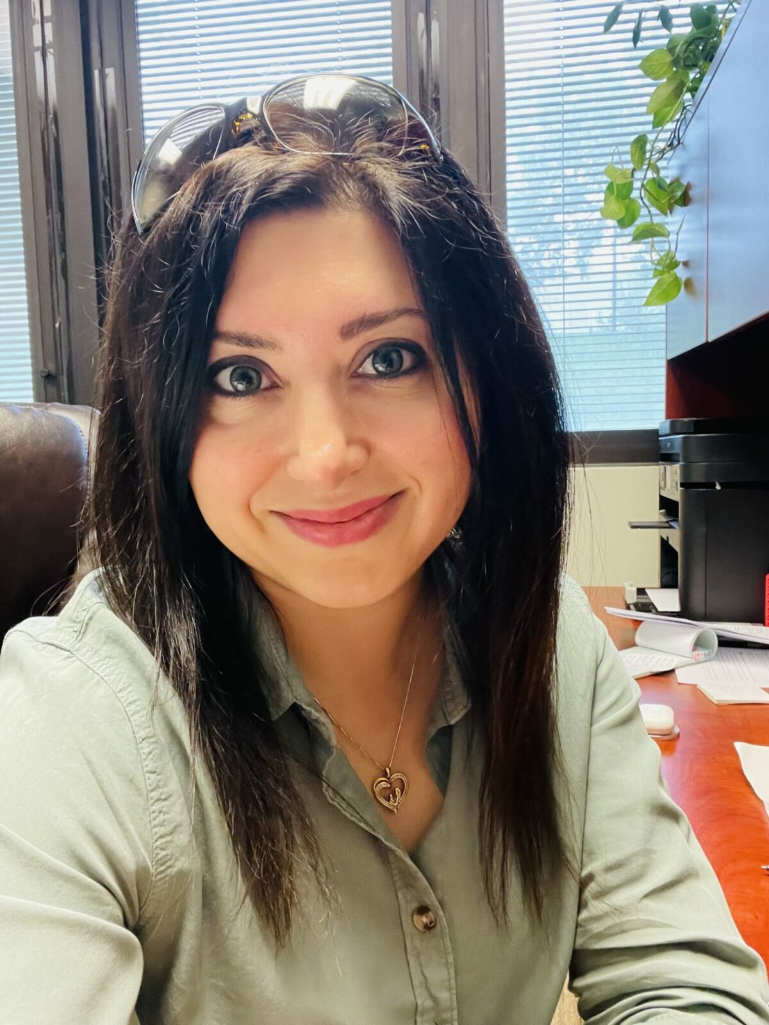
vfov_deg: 60.0
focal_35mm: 30
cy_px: 512
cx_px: 384
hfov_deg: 46.8
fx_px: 889
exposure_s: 1/30
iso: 400
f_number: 2.2
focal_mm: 2.71
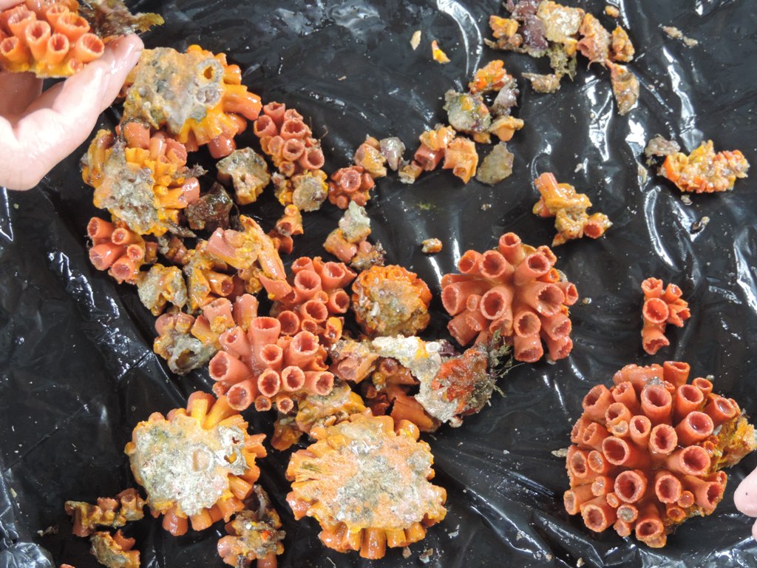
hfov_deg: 13.6
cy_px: 284
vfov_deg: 10.2
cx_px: 378
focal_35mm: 145
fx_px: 3171
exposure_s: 1/60
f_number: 4.4
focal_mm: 25.8
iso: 400
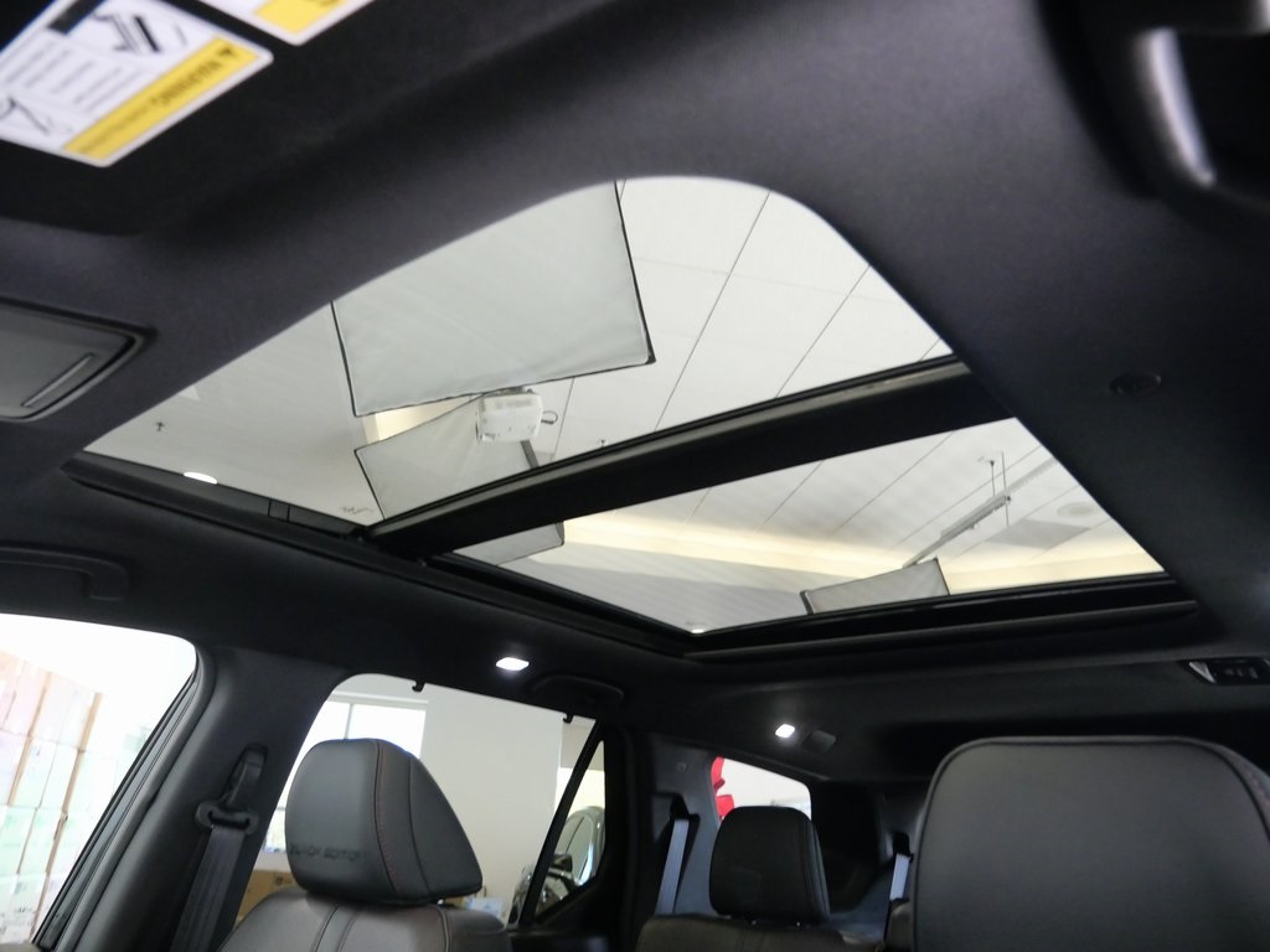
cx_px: 635
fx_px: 881
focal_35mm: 24
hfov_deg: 71.6
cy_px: 476
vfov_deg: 56.8
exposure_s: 1/25
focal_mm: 12
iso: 3200
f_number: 3.5
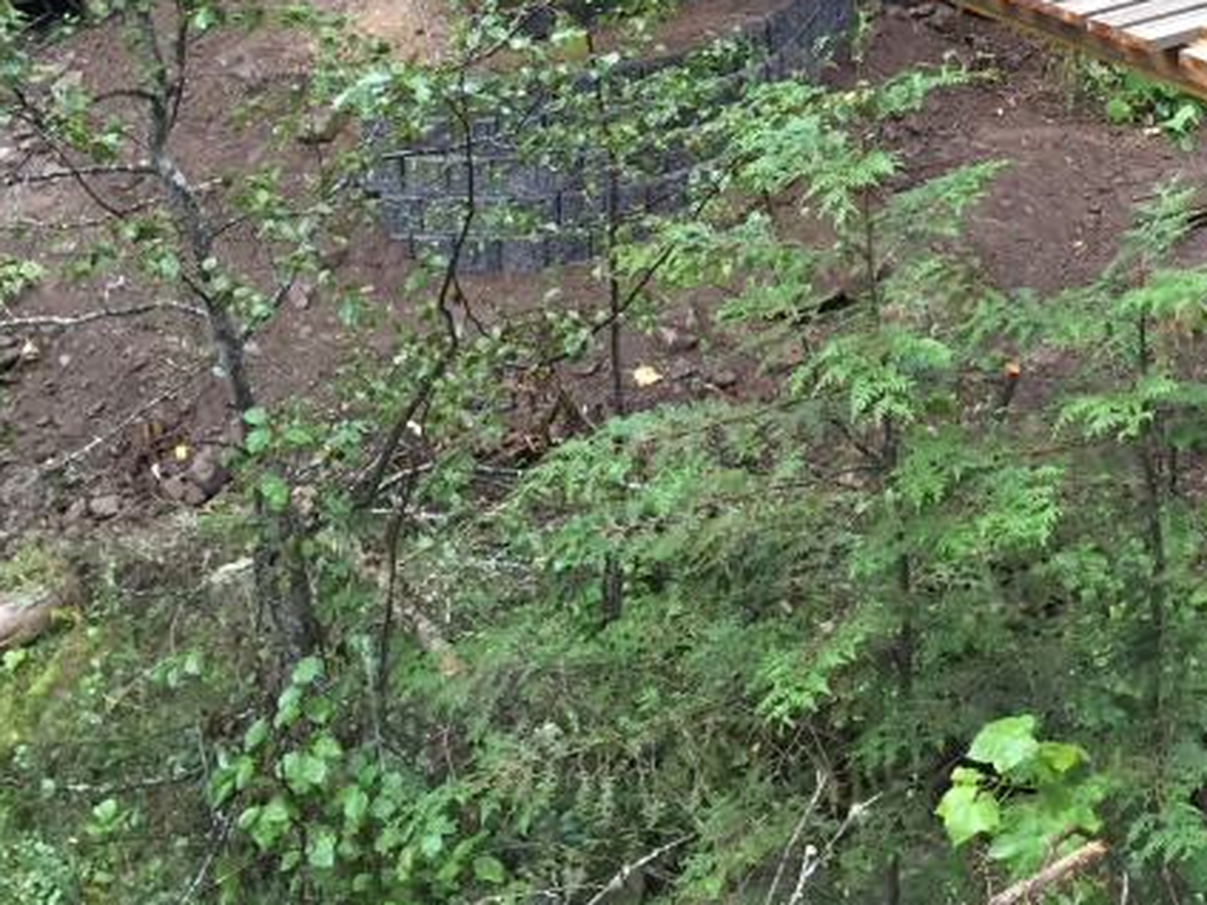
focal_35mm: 70
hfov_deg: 27.1
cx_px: 1019
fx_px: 2441
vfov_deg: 20.1
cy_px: -77
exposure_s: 1/30
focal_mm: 4.15
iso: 80
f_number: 2.2
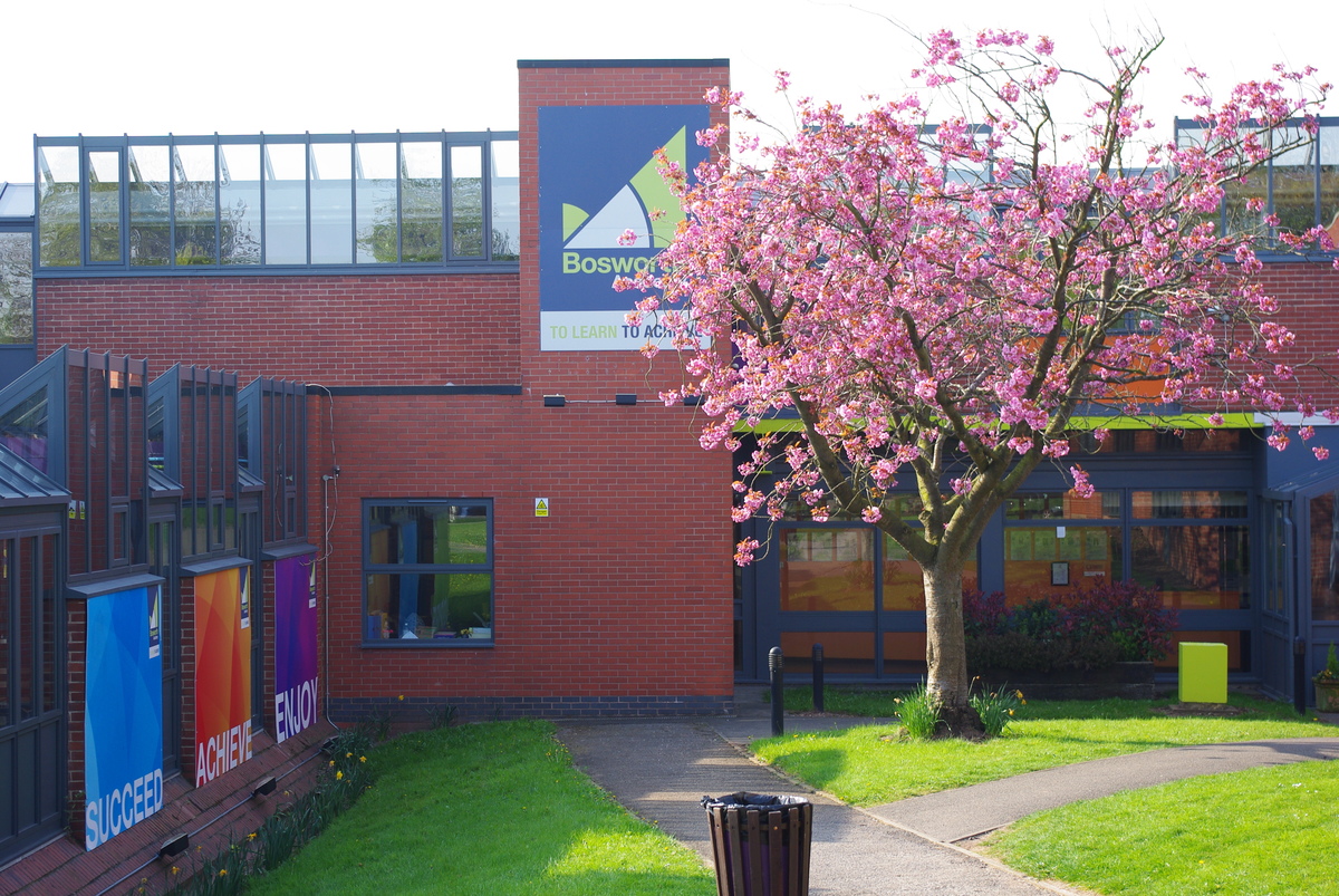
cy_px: 448
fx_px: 2383
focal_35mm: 64
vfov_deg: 21.3
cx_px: 670
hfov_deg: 31.4
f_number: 6.7
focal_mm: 42.5
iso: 100
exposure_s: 1/90
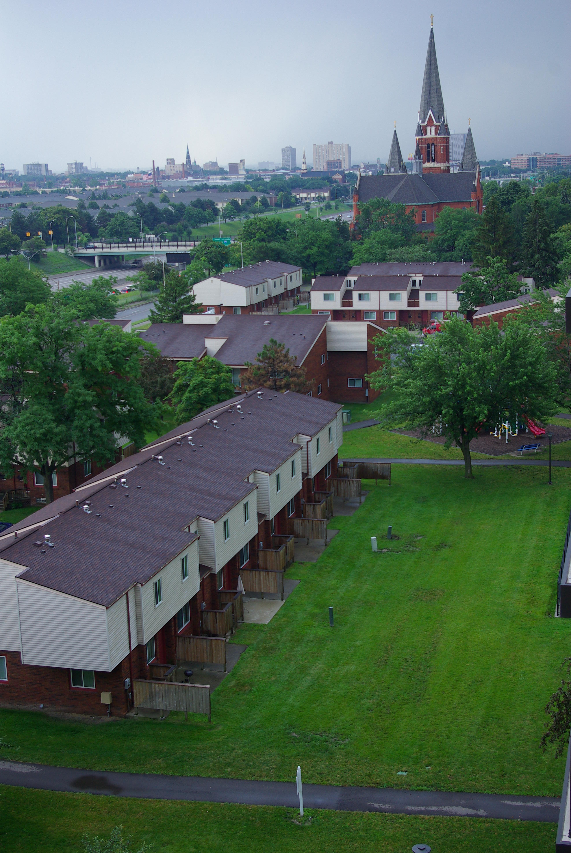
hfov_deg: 25.8
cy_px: 426
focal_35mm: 52
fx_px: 1245
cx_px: 286
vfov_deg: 37.8
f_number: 5.6
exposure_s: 1/90
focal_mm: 35
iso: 200
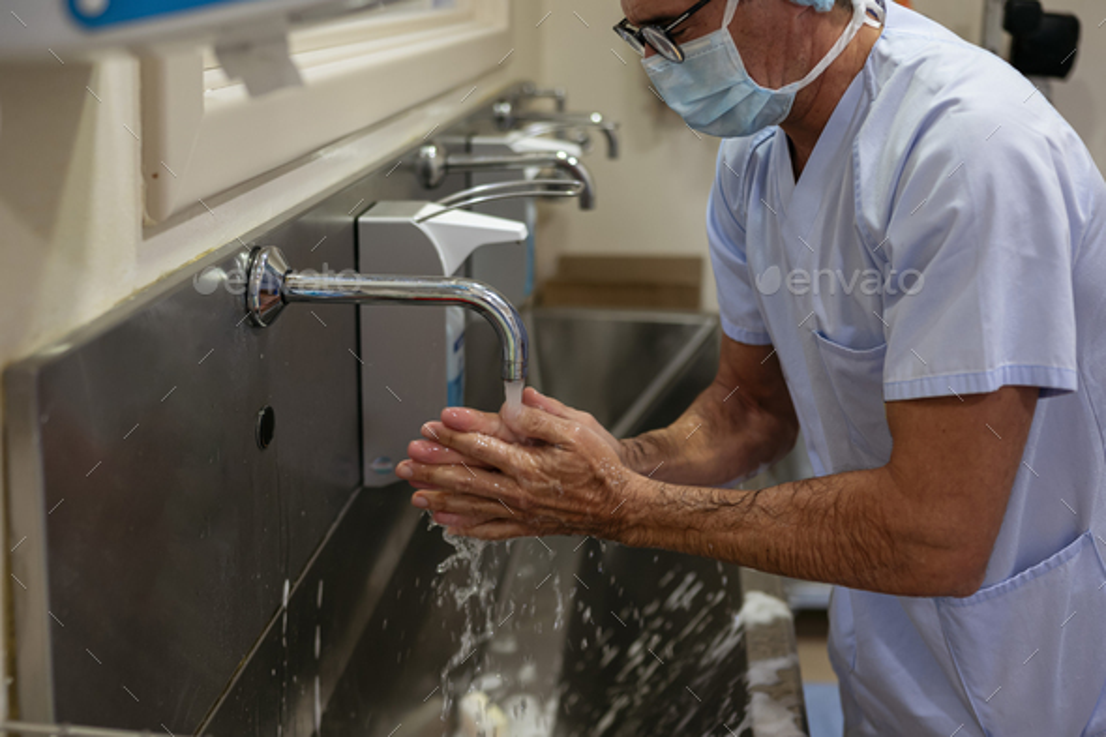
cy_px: 368
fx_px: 1075
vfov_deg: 37.8
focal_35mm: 35
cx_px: 553
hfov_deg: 54.4
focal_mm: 35
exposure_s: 1/160
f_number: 2.2
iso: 500
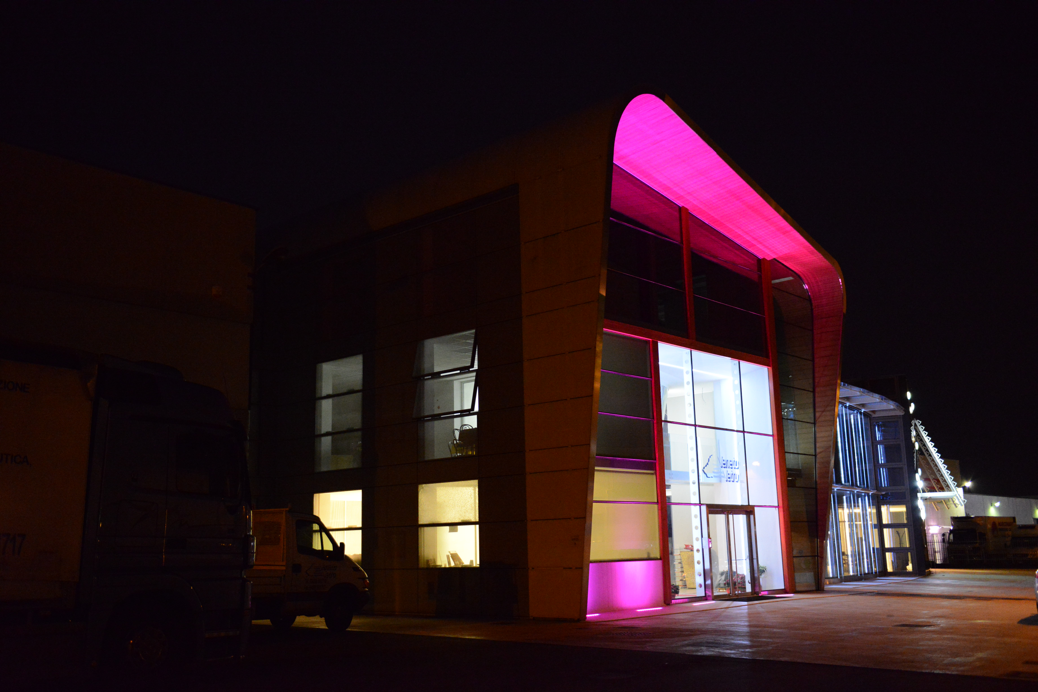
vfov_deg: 37.9
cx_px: 519
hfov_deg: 54.4
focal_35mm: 35
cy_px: 346
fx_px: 1009
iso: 6400
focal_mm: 35
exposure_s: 1/60
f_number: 2.8
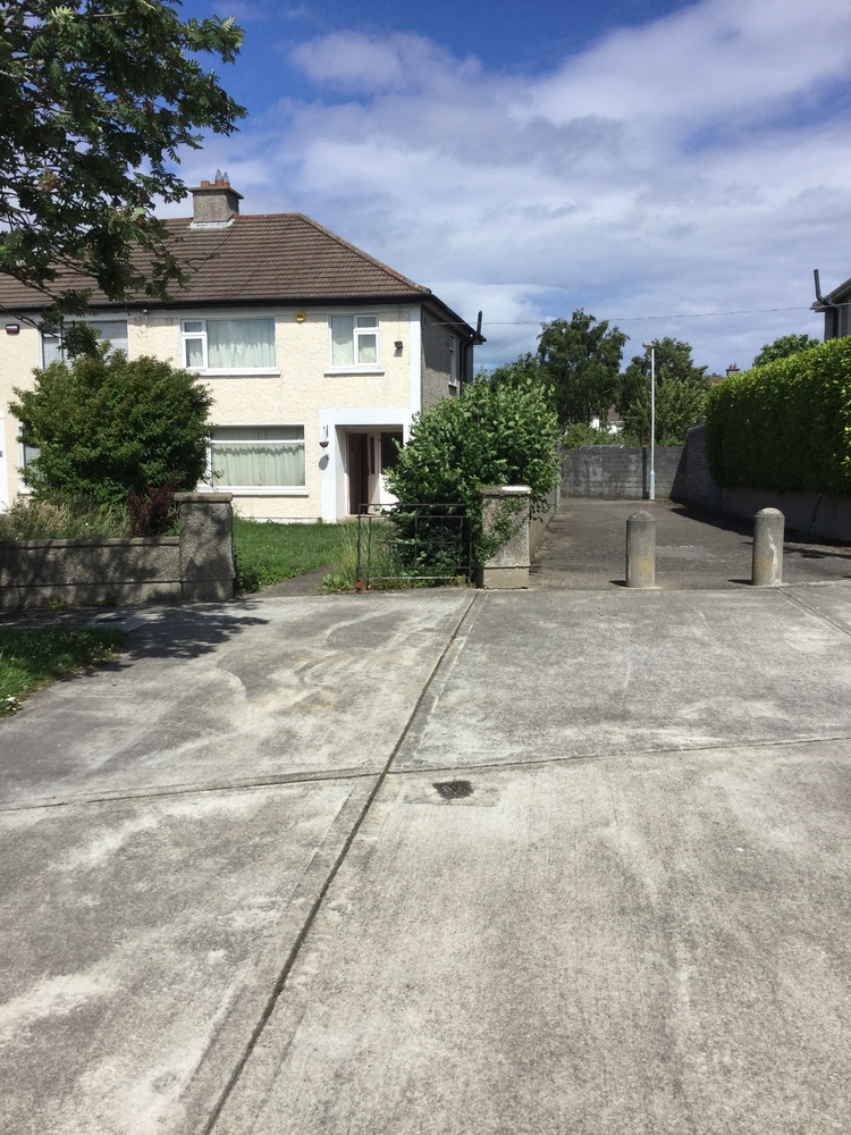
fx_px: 1016
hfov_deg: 45.4
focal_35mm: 31
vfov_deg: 58.4
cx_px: 426
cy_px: 568
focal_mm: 3.3
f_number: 2.4
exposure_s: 1/2203
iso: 25
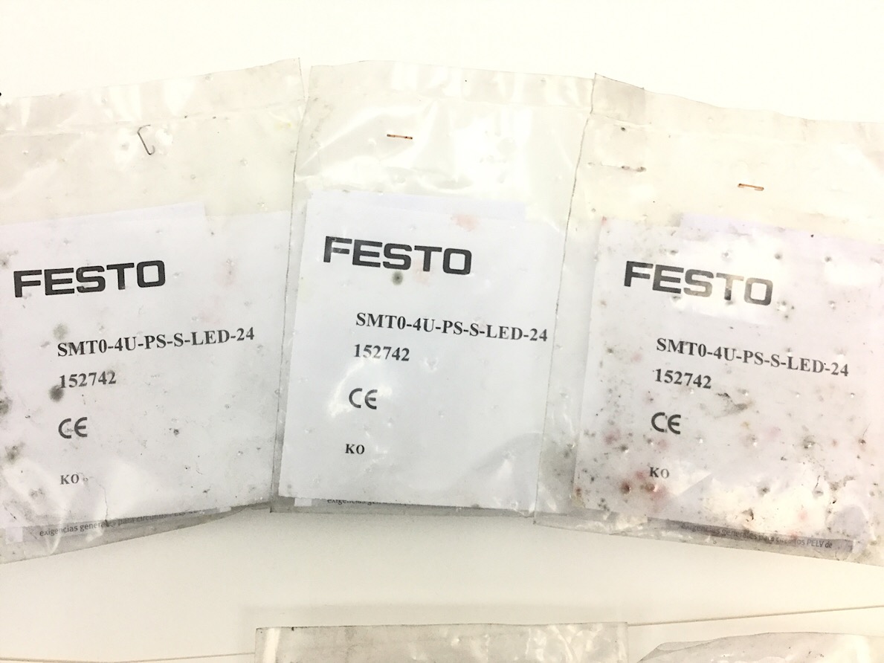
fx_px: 792
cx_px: 442
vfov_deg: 45.4
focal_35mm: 31
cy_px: 332
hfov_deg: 58.3
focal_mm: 3.3
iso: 50
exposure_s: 1/33
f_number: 2.4
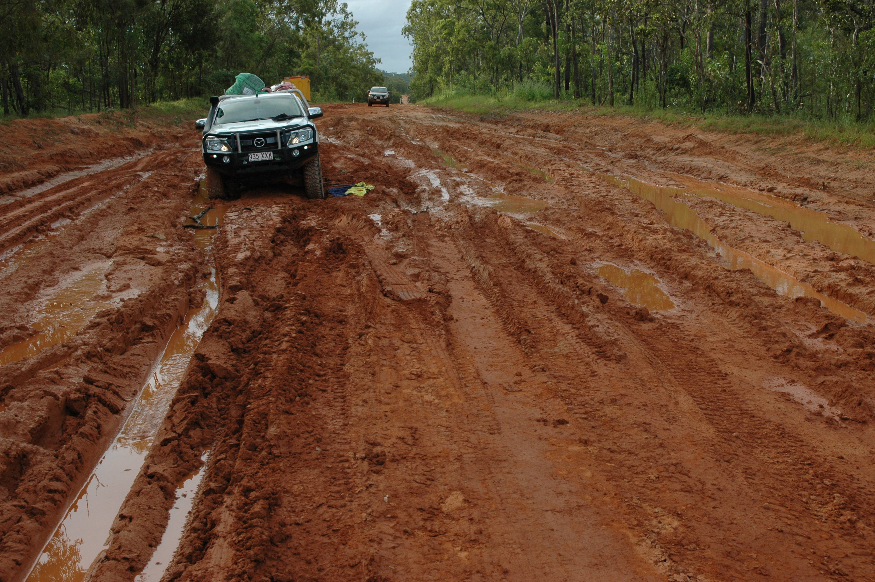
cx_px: 438
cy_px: 291
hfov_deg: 48.0
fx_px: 983
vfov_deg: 33.0
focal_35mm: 40
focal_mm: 27
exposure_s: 1/200
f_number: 7.1
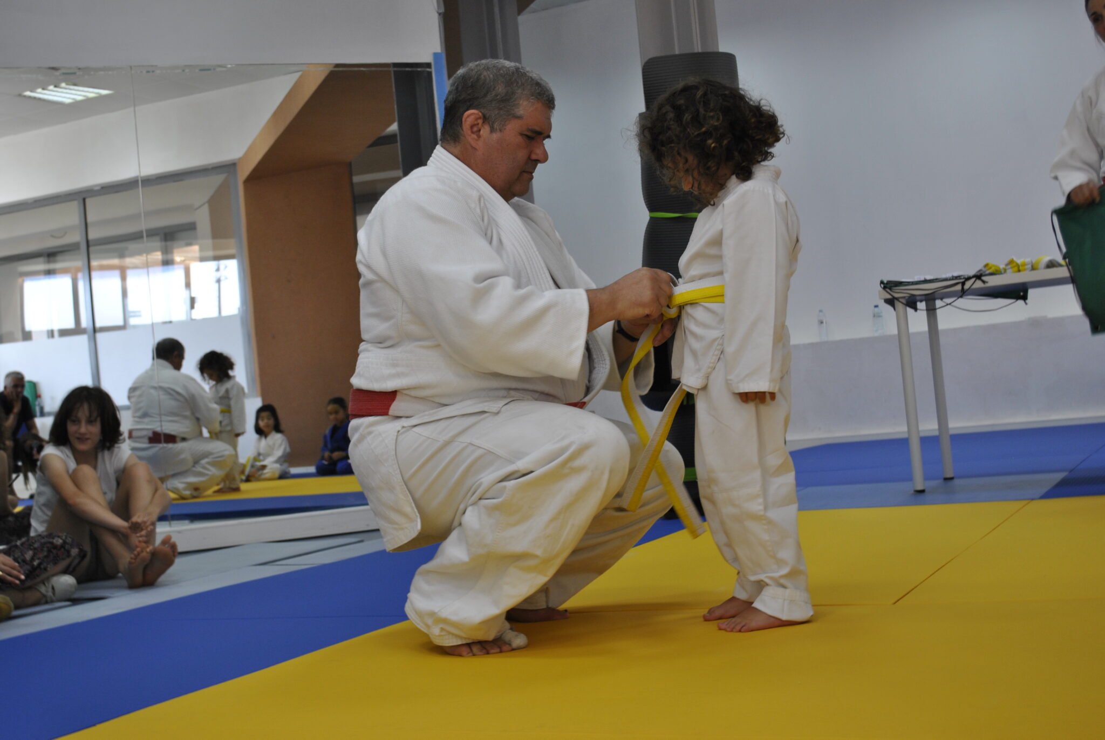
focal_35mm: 45
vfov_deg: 29.9
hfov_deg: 43.6
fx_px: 1383
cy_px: 370
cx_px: 552
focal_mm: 30
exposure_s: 1/30
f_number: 4.5
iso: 200
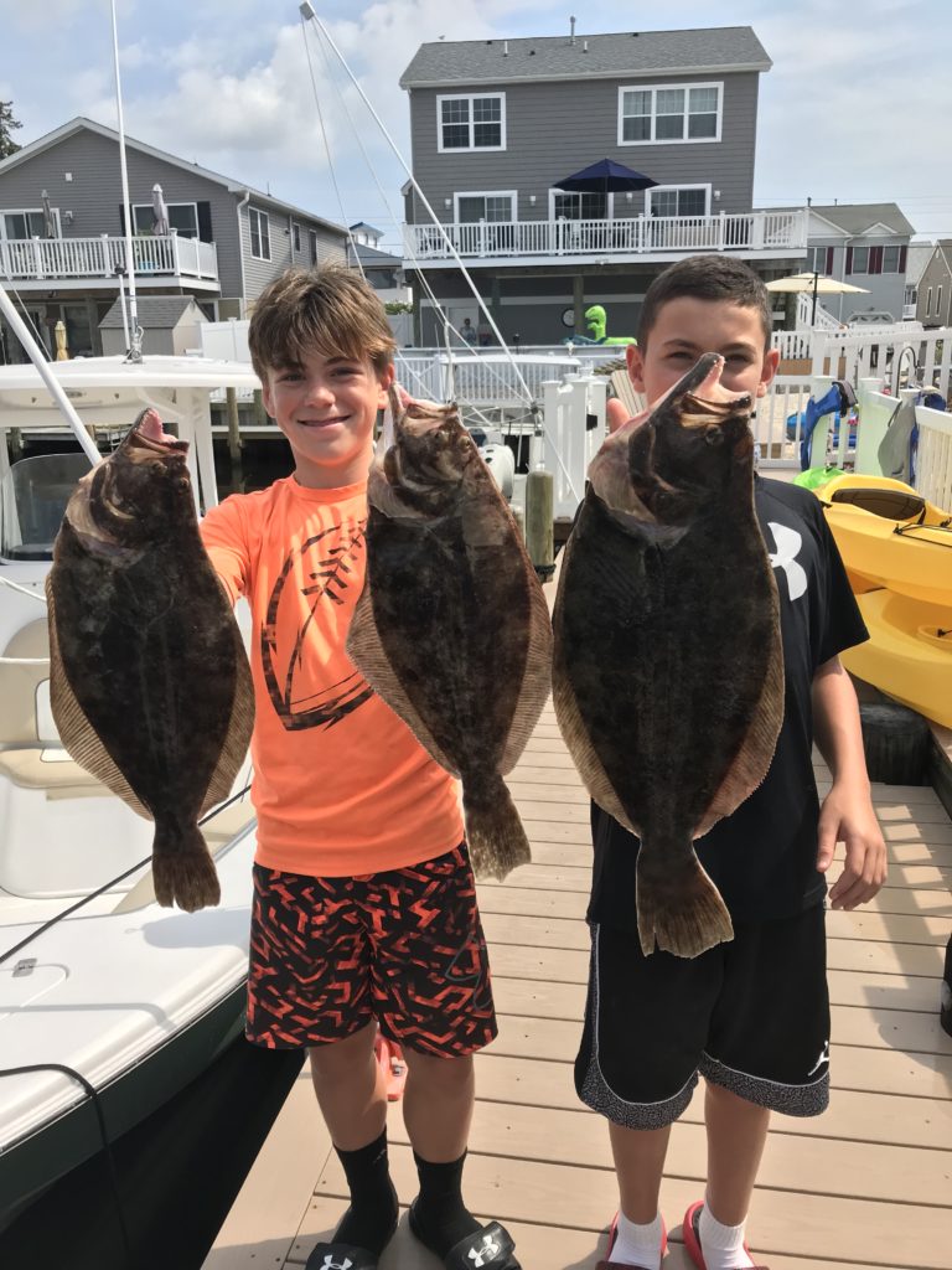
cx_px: 476
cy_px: 635
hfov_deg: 49.7
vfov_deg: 63.4
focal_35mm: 28
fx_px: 1027
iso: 20
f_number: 1.8
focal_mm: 3.99
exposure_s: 1/1773
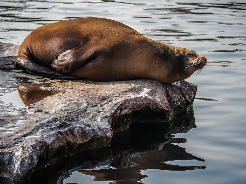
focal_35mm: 200
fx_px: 1421
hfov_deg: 9.9
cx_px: 123
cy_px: 92
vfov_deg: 7.4
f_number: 4
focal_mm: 100
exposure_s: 1/400
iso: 200
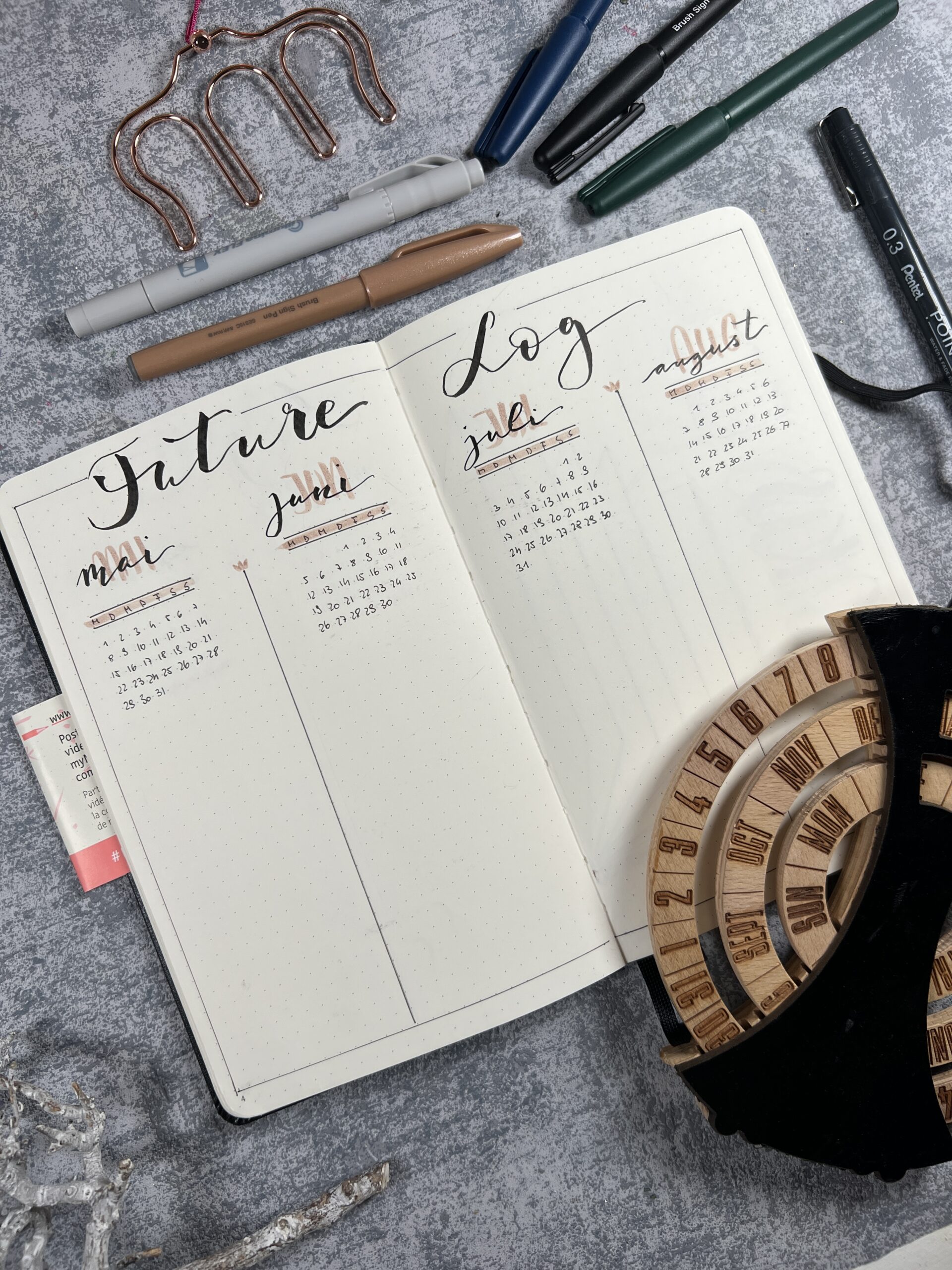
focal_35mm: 26
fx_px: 953
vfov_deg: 67.3
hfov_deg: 53.1
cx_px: 476
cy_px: 635
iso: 50
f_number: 1.5
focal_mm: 5.7
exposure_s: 1/718
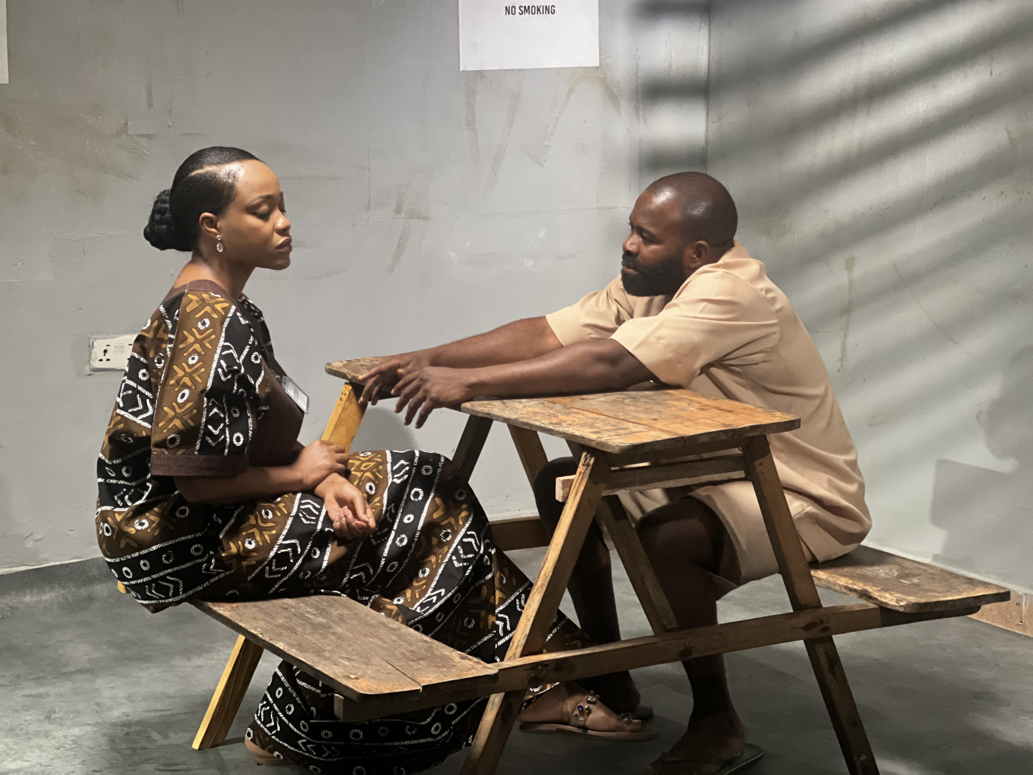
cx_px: 516
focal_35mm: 77
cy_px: 388
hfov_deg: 25.3
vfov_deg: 19.1
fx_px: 2298
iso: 640
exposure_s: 1/15
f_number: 2.8
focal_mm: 9
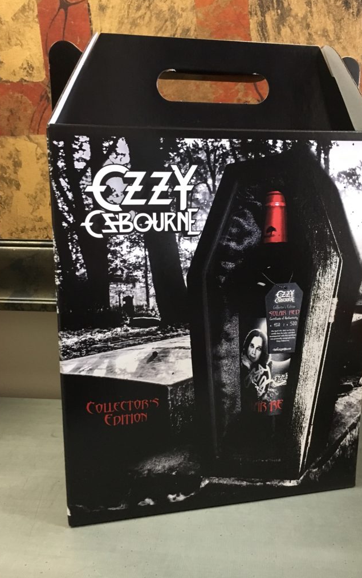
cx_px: 202
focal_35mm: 31
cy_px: 287
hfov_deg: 40.6
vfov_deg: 61.2
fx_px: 489
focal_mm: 4.15
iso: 250
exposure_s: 1/15
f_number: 2.2
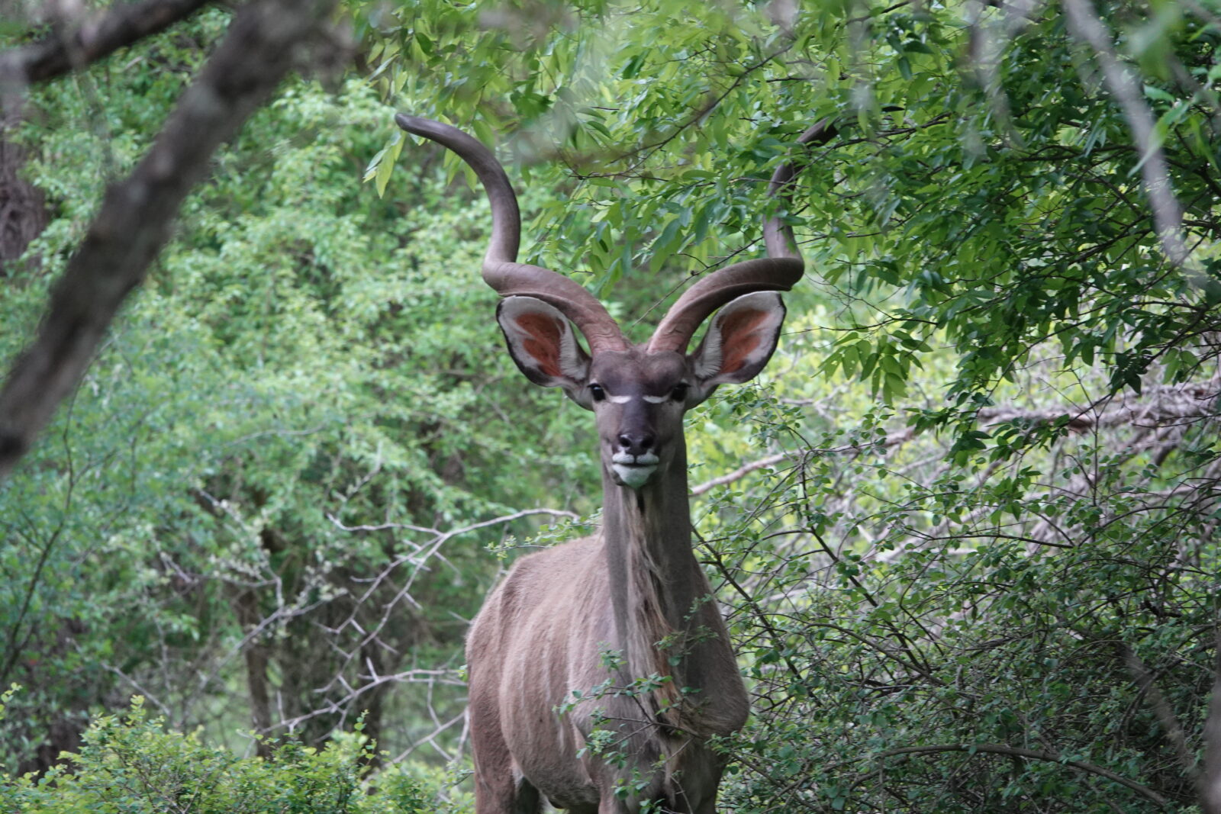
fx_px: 10514
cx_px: 610
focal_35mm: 310
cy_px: 407
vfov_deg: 4.4
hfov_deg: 6.6
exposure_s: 1/250
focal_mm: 113.69
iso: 800
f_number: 4
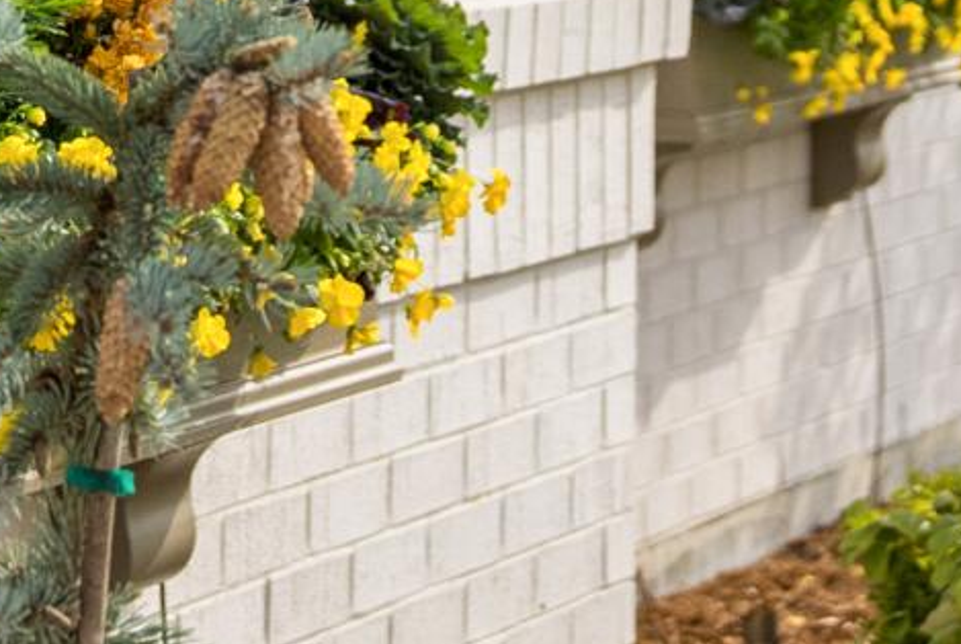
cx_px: 182
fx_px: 5239
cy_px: -267
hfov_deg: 10.4
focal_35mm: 196
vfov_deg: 6.9
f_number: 2.8
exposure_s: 1/6400
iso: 640
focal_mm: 46
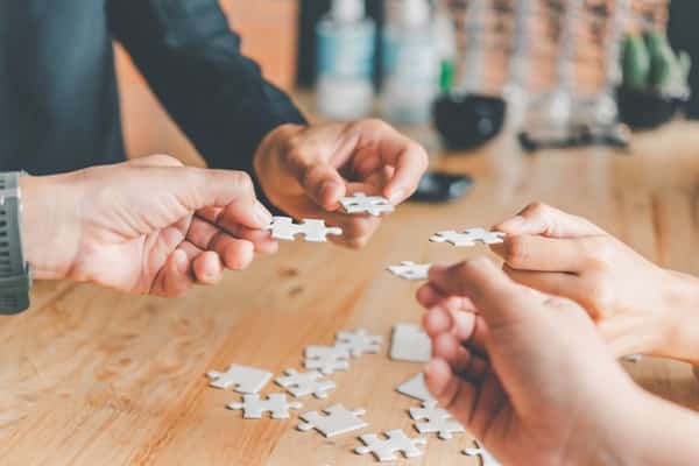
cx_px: 350
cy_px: 233
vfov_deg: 22.6
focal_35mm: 60
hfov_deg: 33.4
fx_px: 1165
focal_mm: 60
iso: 320
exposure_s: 1/100
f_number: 3.5
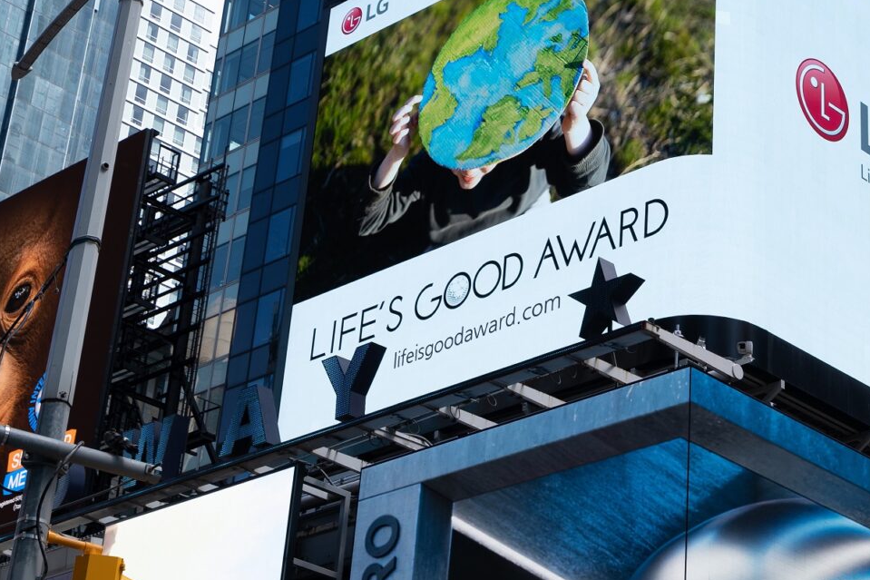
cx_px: 592
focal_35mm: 85
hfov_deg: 23.8
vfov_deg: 16.0
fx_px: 2054
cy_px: 159
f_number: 5.6
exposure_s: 1/200
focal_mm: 35
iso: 100
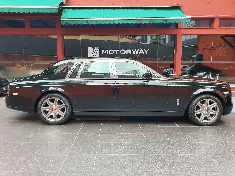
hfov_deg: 67.3
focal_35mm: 26
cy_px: 88
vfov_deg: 53.1
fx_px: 177
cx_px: 118
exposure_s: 1/138
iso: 50
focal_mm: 4.3
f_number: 2.4
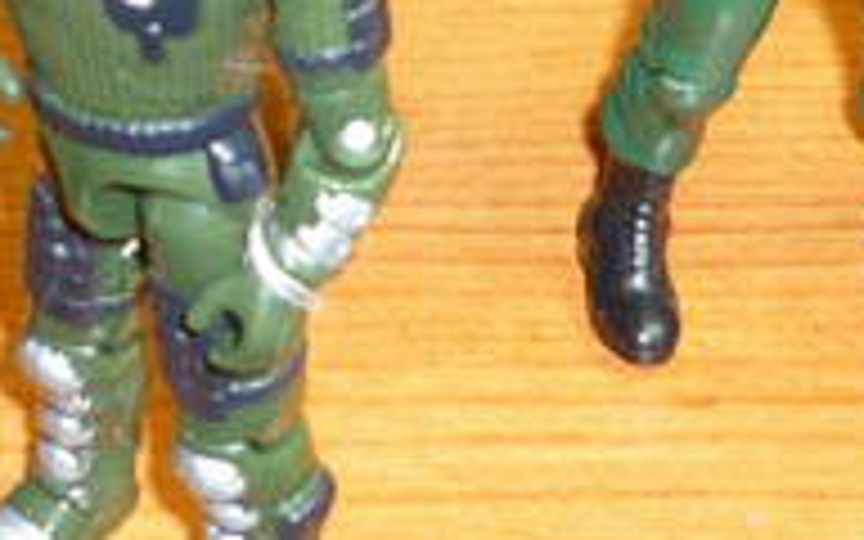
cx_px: 207
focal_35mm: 146
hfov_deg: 14.3
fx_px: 3438
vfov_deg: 8.4
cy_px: -680
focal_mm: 5.5
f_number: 2.8
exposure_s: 1/30
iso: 100
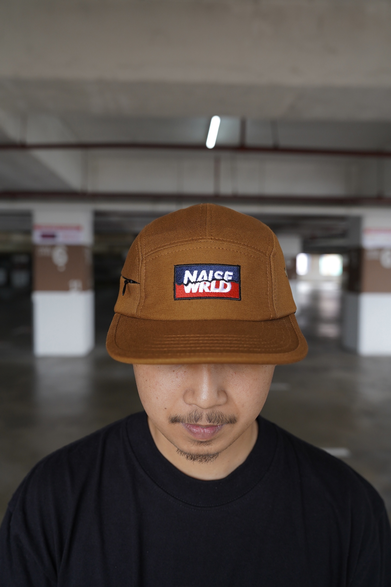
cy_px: 294
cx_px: 196
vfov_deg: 60.3
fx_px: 505
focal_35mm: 31
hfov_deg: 42.3
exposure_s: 1/200
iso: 500
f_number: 4
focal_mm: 31
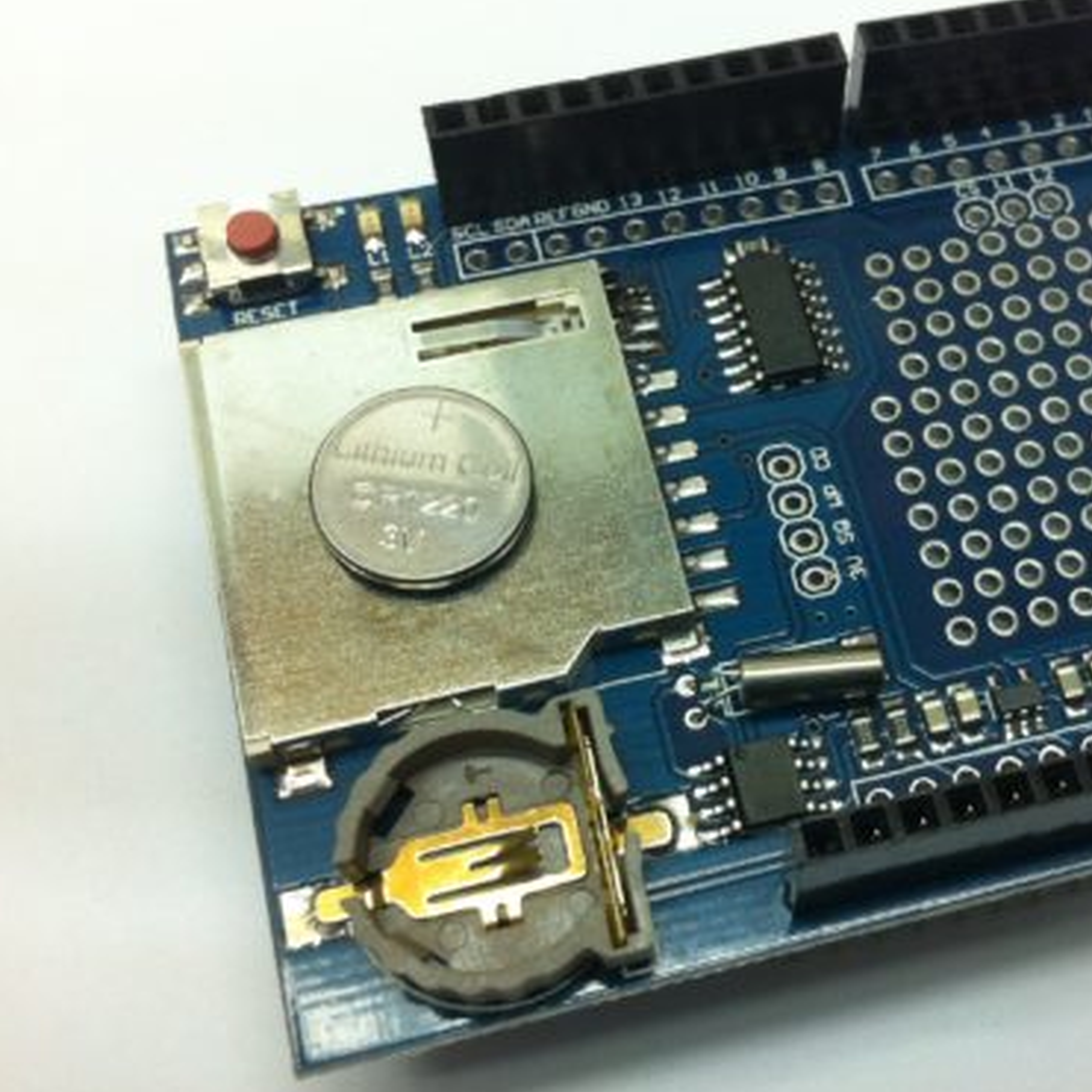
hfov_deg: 33.5
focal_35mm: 50
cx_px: 780
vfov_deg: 34.0
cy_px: 545
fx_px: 1785
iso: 125
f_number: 2.8
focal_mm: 3.85
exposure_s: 1/17
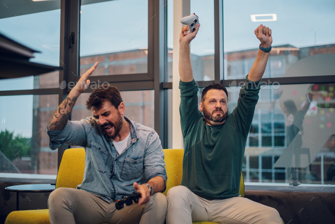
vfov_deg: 27.0
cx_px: 168
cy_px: 112
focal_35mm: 50
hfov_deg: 39.6
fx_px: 465
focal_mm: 50
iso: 250
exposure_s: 1/200
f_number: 1.8
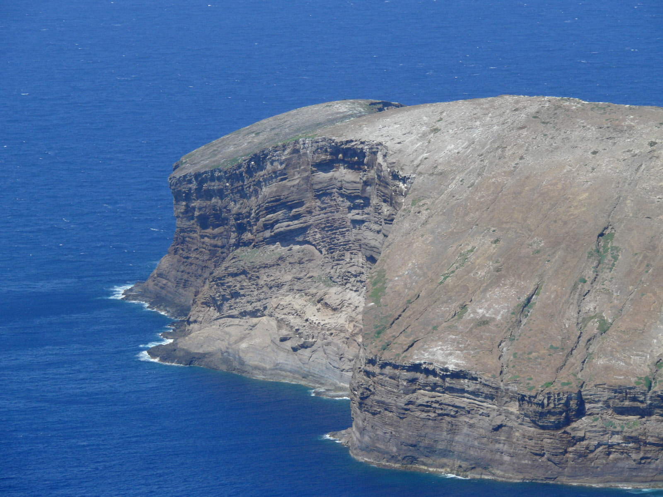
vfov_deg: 5.9
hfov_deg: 7.9
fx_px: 4788
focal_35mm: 250
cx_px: 332
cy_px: 248
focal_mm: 52.8
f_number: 6.3
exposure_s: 1/400
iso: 100
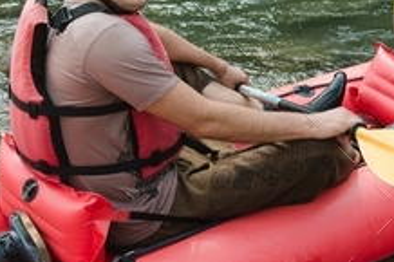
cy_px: 23
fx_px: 1126
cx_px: 392
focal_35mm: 103
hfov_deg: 19.3
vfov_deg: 13.2
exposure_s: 1/250
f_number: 7.1
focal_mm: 38
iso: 250
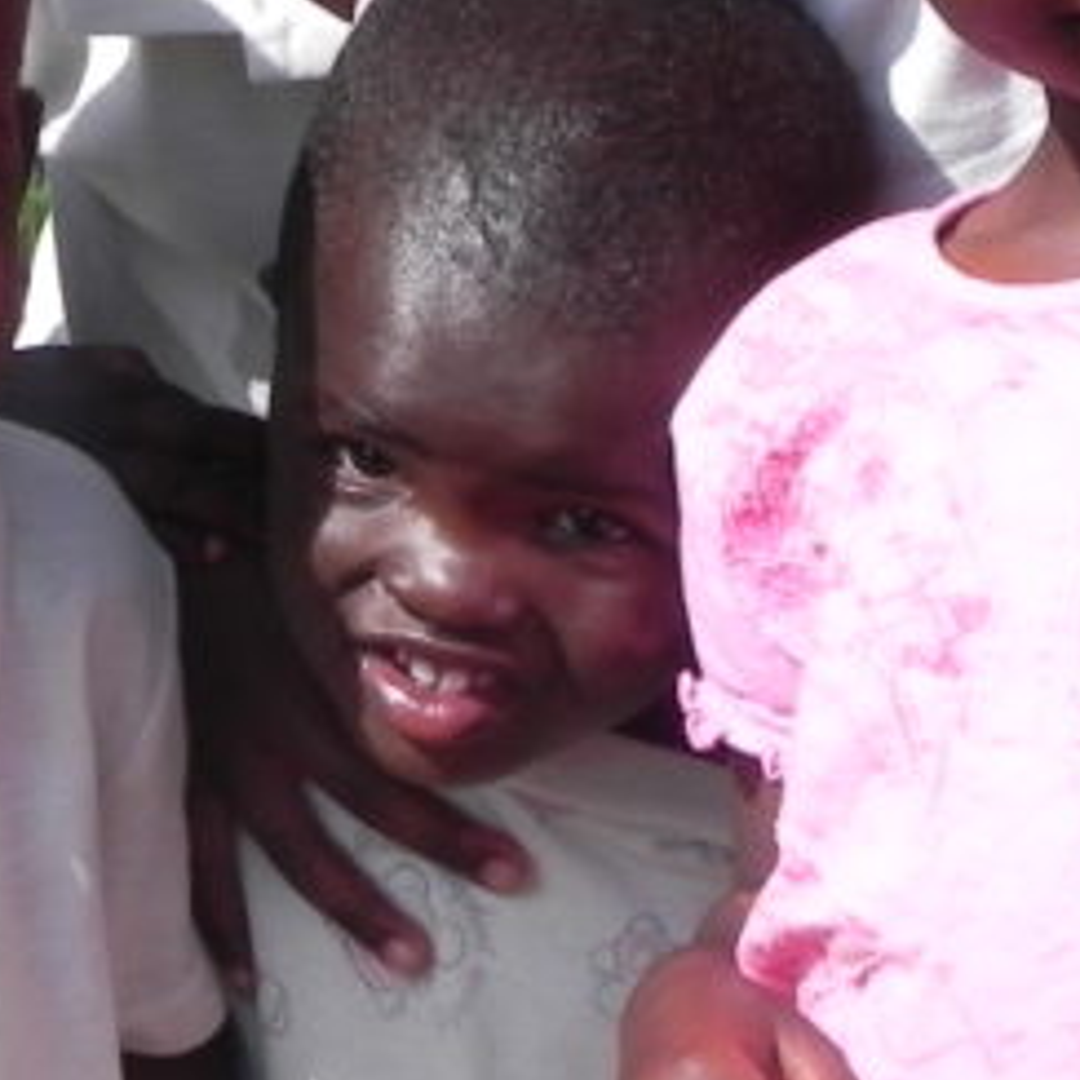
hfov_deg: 8.1
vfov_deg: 8.1
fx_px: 7589
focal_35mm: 215
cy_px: -146
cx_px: 212
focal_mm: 10.3
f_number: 7.1
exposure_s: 1/392
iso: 160
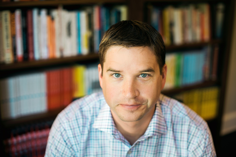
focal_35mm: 50
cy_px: 78
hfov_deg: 39.6
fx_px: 328
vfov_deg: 27.0
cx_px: 118
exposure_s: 1/200
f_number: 2.5
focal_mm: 50
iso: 640
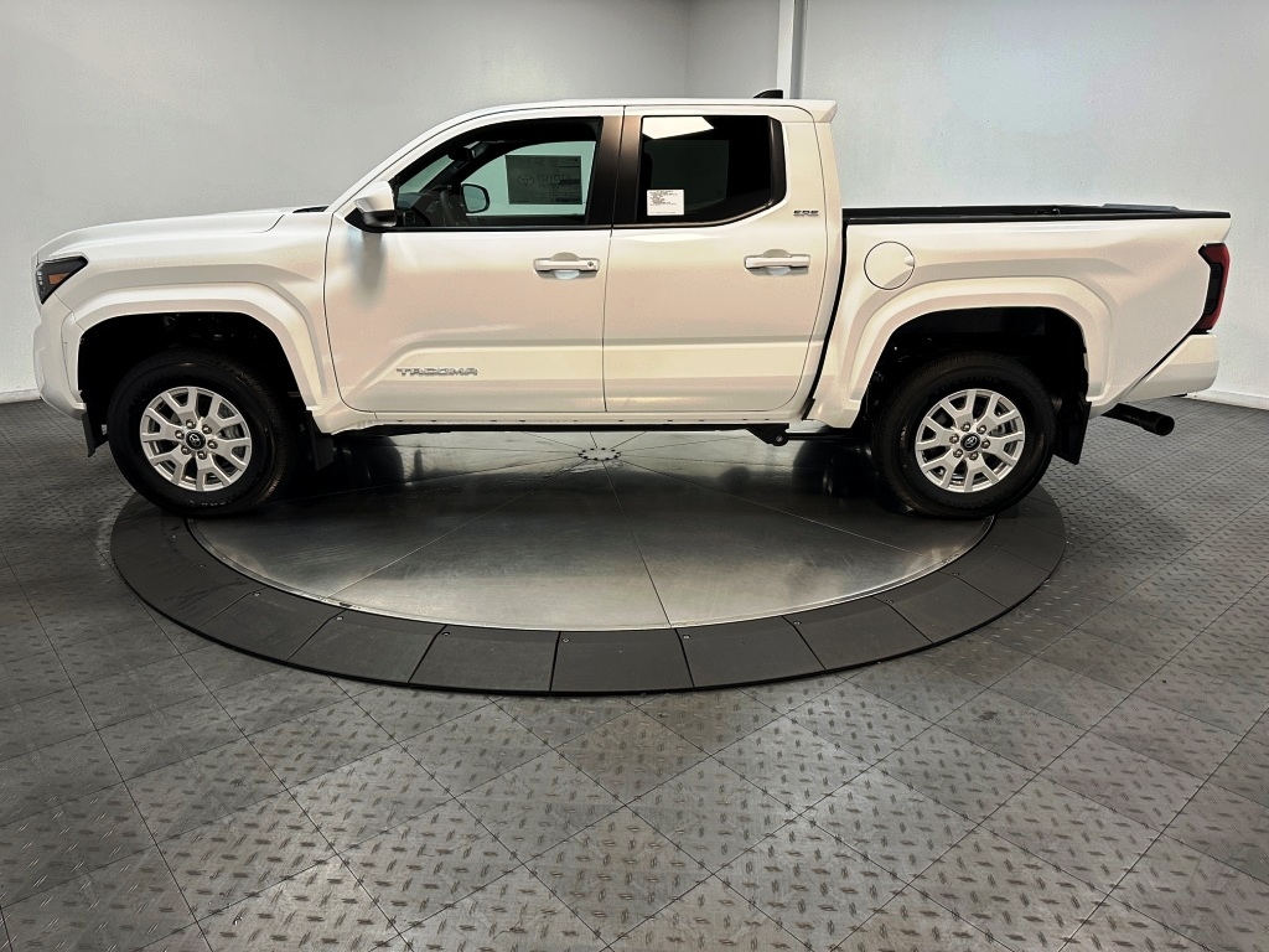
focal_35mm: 24
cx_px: 634
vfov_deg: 56.8
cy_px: 476
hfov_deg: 71.6
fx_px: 880
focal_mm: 6.86
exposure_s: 1/60
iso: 250
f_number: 1.78
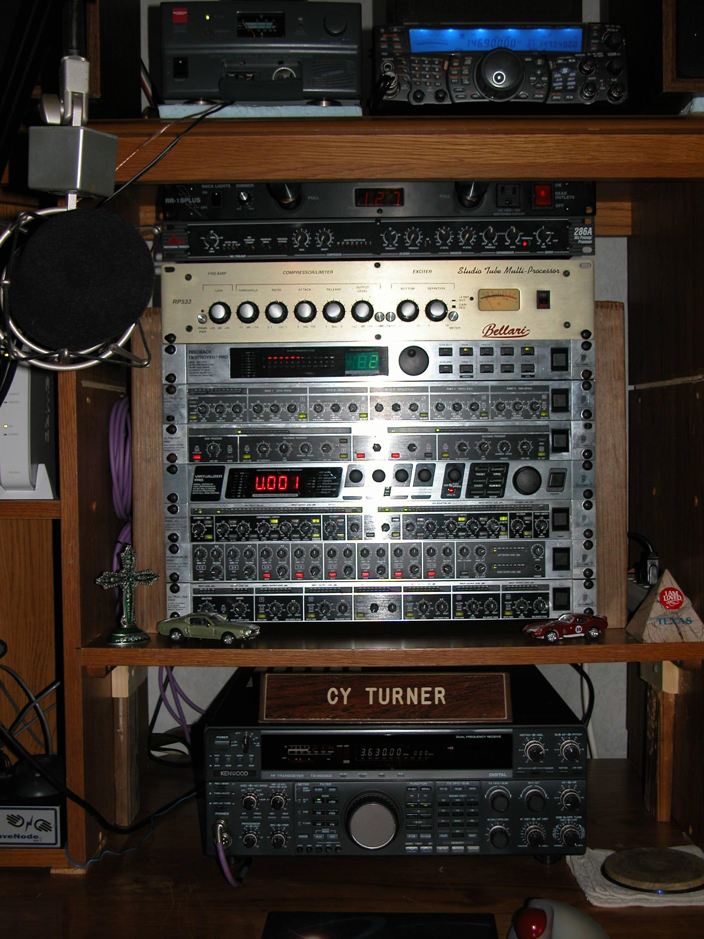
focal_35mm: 46
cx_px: 352
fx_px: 1247
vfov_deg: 41.2
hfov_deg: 31.5
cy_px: 470
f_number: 3
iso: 100
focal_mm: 11.6
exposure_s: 1/60
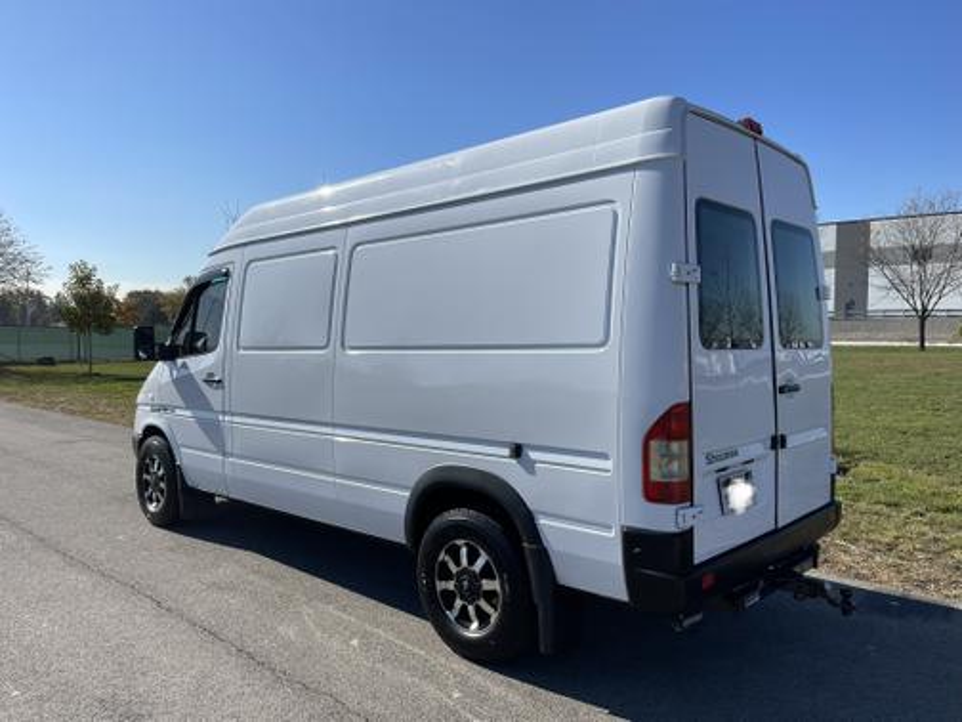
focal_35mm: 26
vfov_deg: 53.1
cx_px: 481
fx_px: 723
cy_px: 361
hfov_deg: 67.3
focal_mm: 5.1
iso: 50
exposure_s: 1/7937
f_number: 1.6
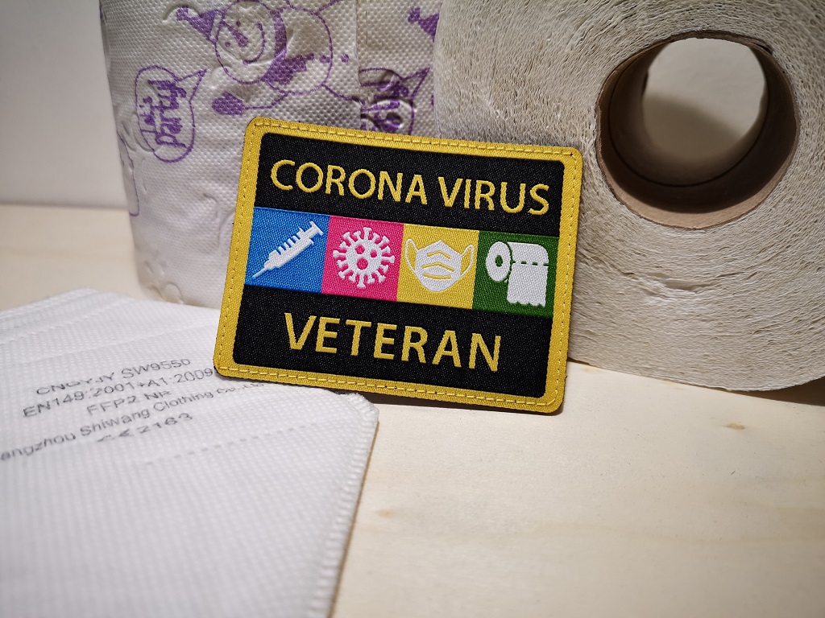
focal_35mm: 27
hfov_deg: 65.3
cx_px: 412
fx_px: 643
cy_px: 309
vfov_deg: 51.4
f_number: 1.8
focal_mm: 5.58
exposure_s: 1/100
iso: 80
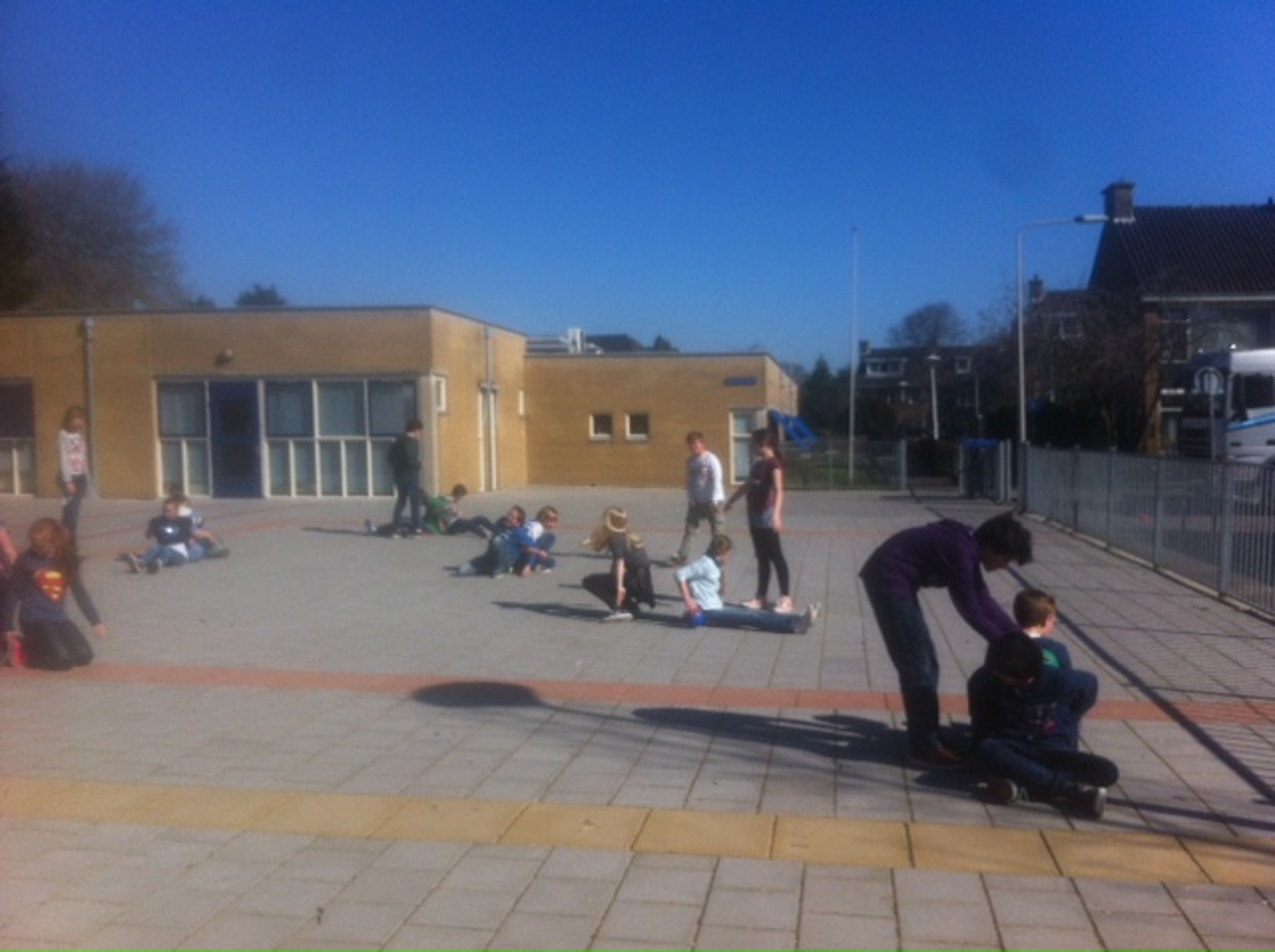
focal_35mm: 35
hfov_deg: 52.7
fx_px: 1287
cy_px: 476
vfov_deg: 40.6
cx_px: 638
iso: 80
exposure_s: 1/1774
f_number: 2.8
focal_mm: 3.85
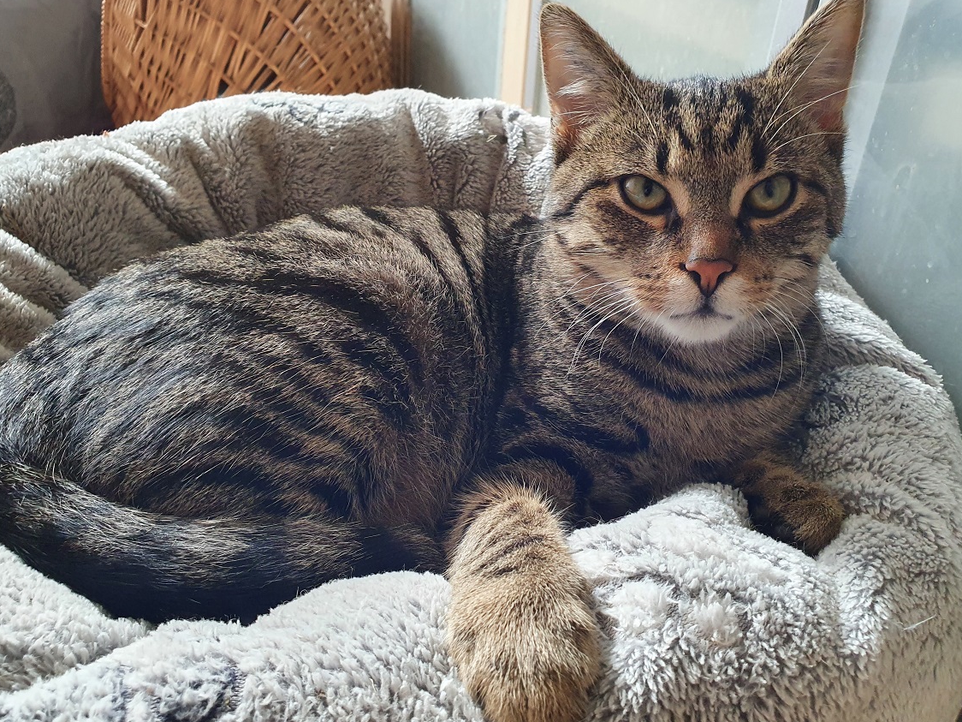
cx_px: 472
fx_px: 778
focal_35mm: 28
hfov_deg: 63.4
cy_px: 358
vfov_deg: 49.7
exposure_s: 1/40
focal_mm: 4.32
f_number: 2.4
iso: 320
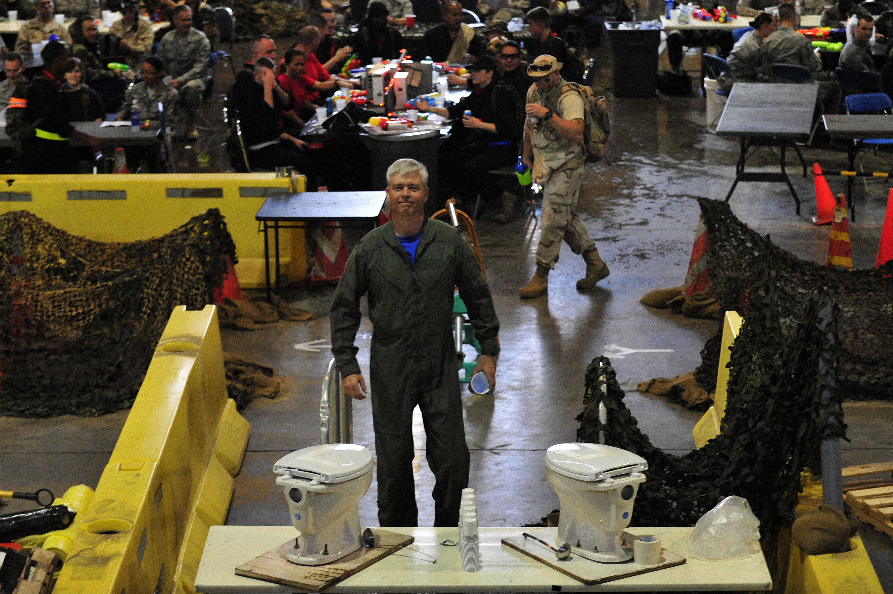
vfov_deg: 15.9
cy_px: 297
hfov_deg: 23.7
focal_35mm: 86
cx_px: 446
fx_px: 2132
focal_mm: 86
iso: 3200
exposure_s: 1/100
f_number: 2.8
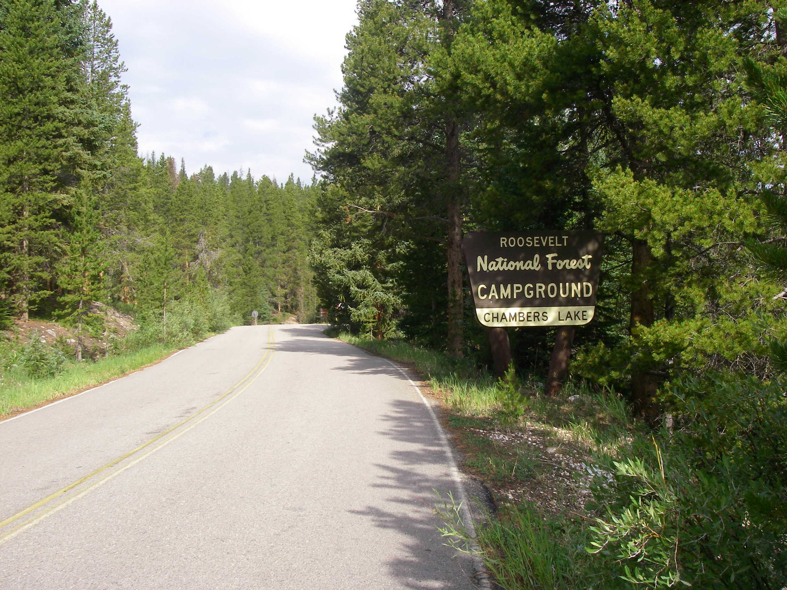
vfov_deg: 37.7
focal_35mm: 38
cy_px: 295
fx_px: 864
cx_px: 394
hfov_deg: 49.0
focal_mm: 6.3
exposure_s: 1/160
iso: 64
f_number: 6.6
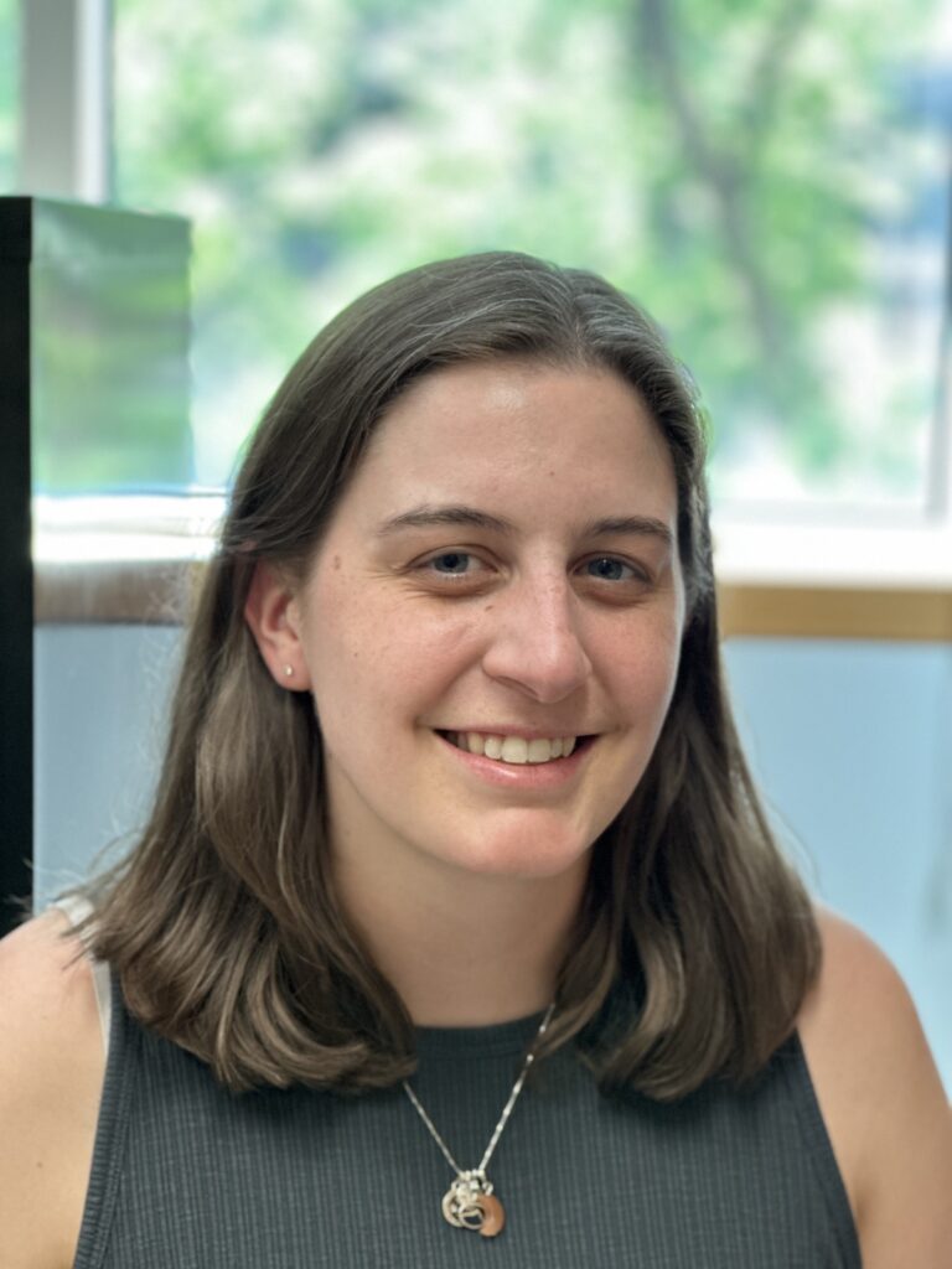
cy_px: 634
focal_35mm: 77
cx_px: 476
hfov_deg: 19.1
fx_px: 2824
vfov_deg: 25.3
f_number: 2.8
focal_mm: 9
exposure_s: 1/40
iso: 250
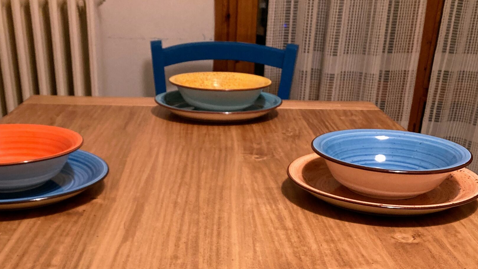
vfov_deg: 22.6
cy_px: 339
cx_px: 203
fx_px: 608
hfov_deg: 42.8
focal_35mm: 48
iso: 200
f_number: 1.8
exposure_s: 1/50
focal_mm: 3.99
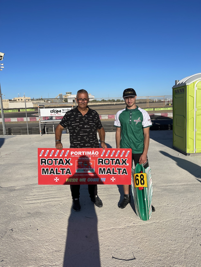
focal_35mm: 26
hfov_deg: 53.1
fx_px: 201
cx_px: 100
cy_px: 134
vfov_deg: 67.3
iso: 32
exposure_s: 1/5917
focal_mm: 5.1
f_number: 1.6
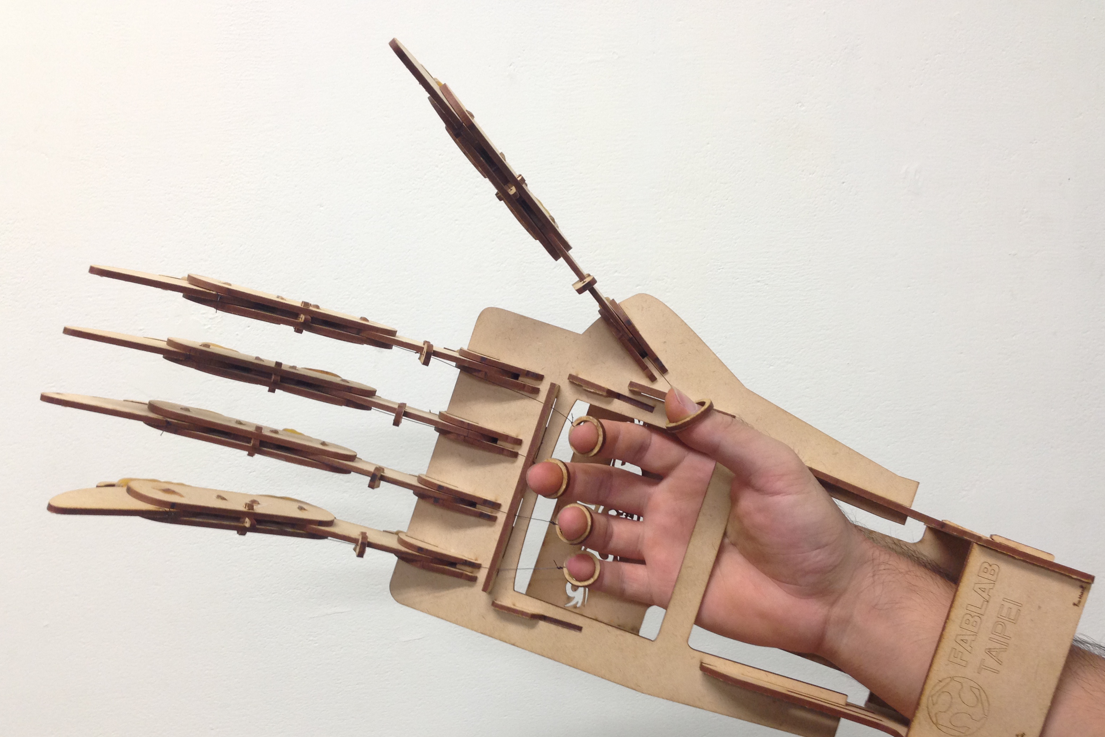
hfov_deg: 53.1
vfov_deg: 36.8
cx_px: 553
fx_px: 1105
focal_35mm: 36
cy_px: 434
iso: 100
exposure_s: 1/20
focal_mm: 4.12
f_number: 2.4
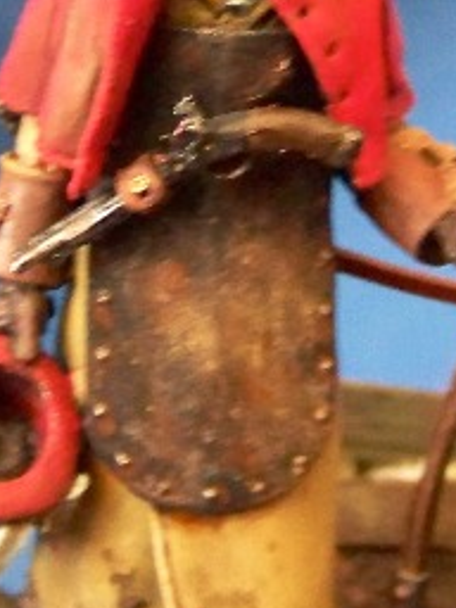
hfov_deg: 9.8
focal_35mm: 152
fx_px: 2670
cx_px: 247
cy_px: 226
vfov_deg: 13.0
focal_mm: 6.3
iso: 400
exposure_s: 1/15
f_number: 2.8
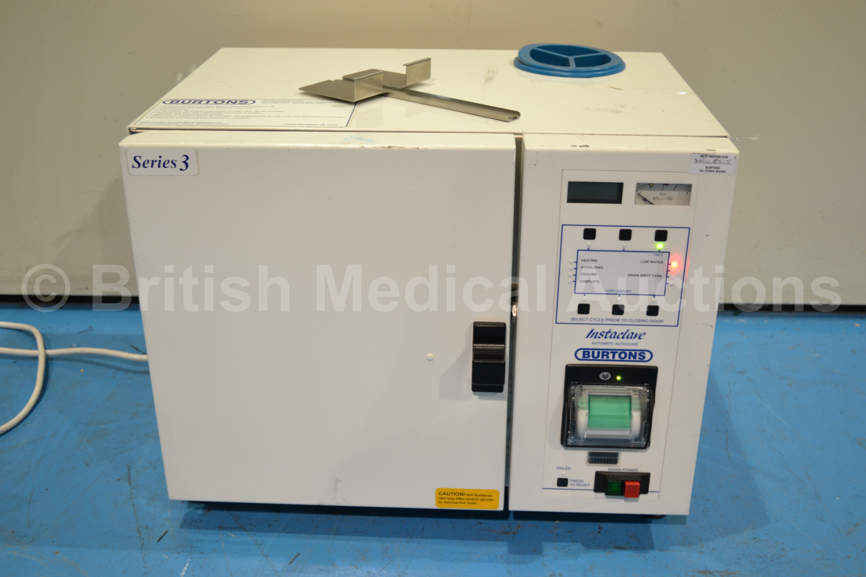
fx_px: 938
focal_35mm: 39
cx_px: 433
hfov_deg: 49.6
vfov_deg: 34.2
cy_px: 288
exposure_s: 1/20
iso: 400
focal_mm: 26
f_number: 4.2
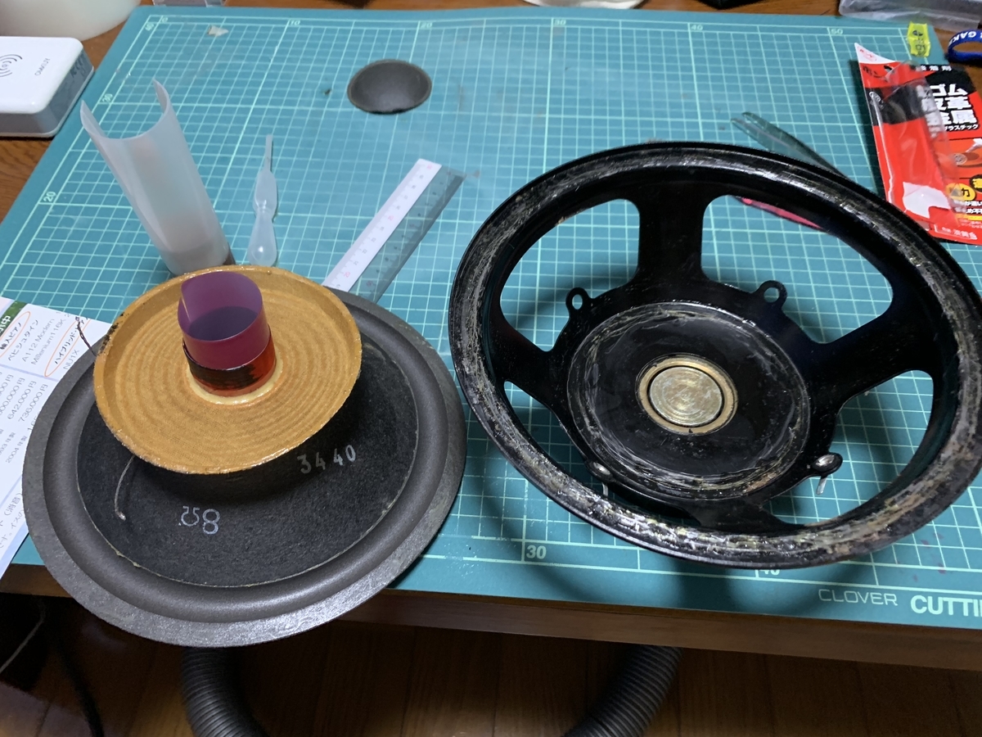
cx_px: 491
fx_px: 738
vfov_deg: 53.1
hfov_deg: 67.3
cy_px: 368
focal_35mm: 26
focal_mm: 4.25
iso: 320
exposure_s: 1/33
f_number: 1.8
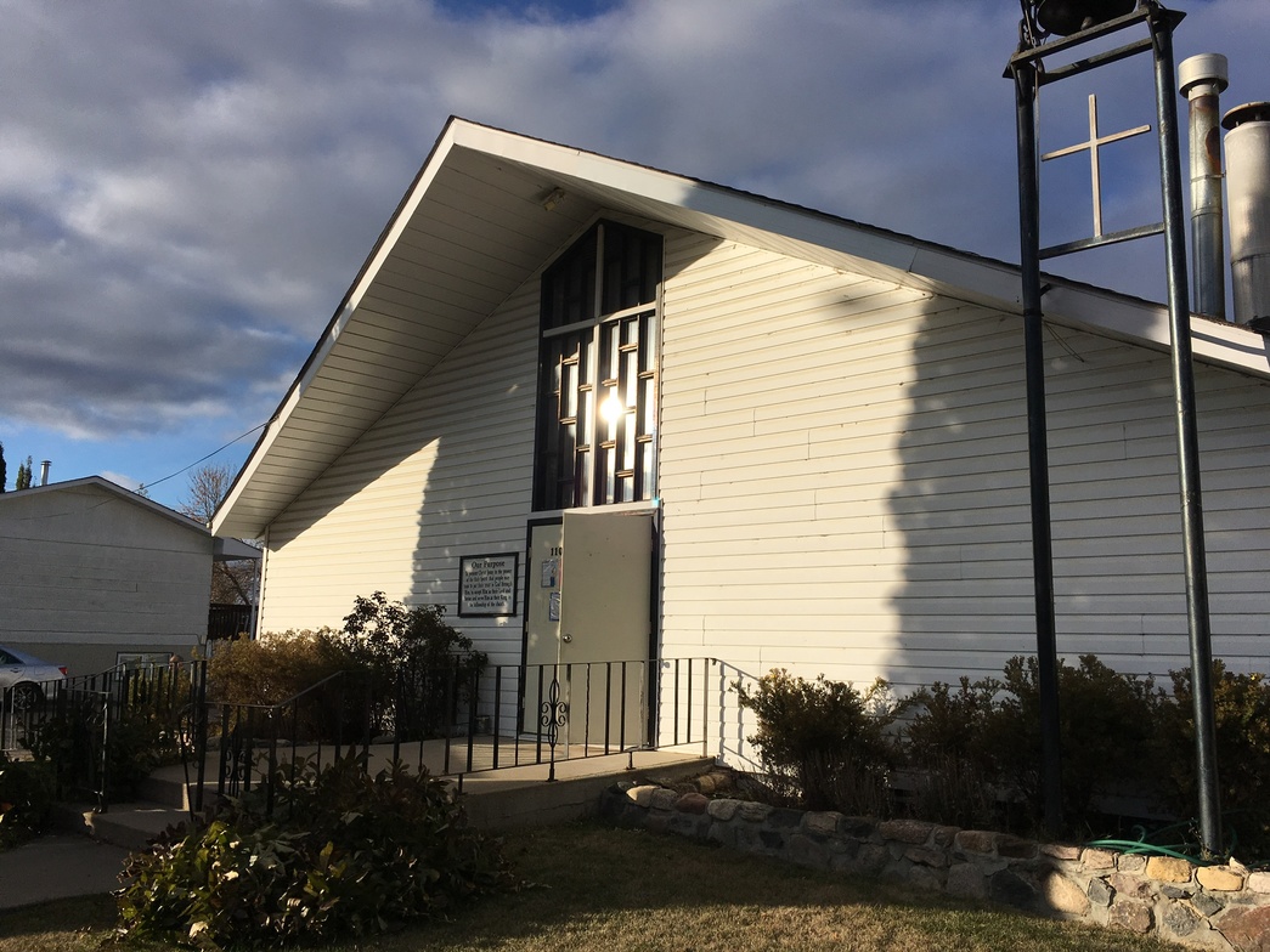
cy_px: 476
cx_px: 635
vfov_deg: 48.2
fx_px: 1064
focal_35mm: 29
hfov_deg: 61.7
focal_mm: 4.15
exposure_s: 1/3344
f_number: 2.2
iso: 25
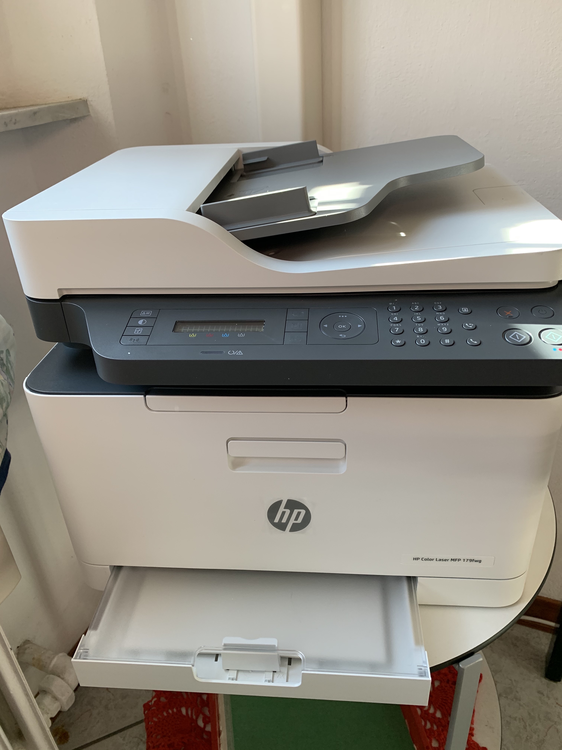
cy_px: 375
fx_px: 563
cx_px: 281
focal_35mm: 26
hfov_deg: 53.1
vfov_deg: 67.3
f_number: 1.8
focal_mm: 4.25
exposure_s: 1/106
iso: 100
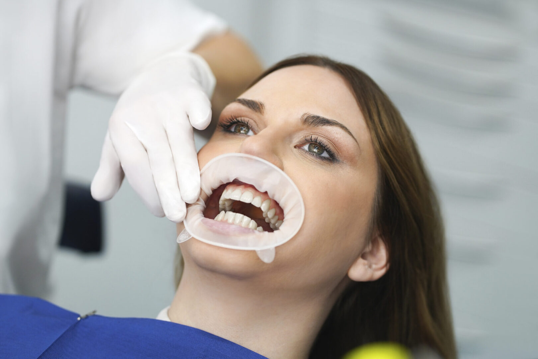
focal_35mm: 85
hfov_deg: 23.9
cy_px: 180
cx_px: 269
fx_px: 1270
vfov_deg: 16.1
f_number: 2.8
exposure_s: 1/500
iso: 500
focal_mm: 85
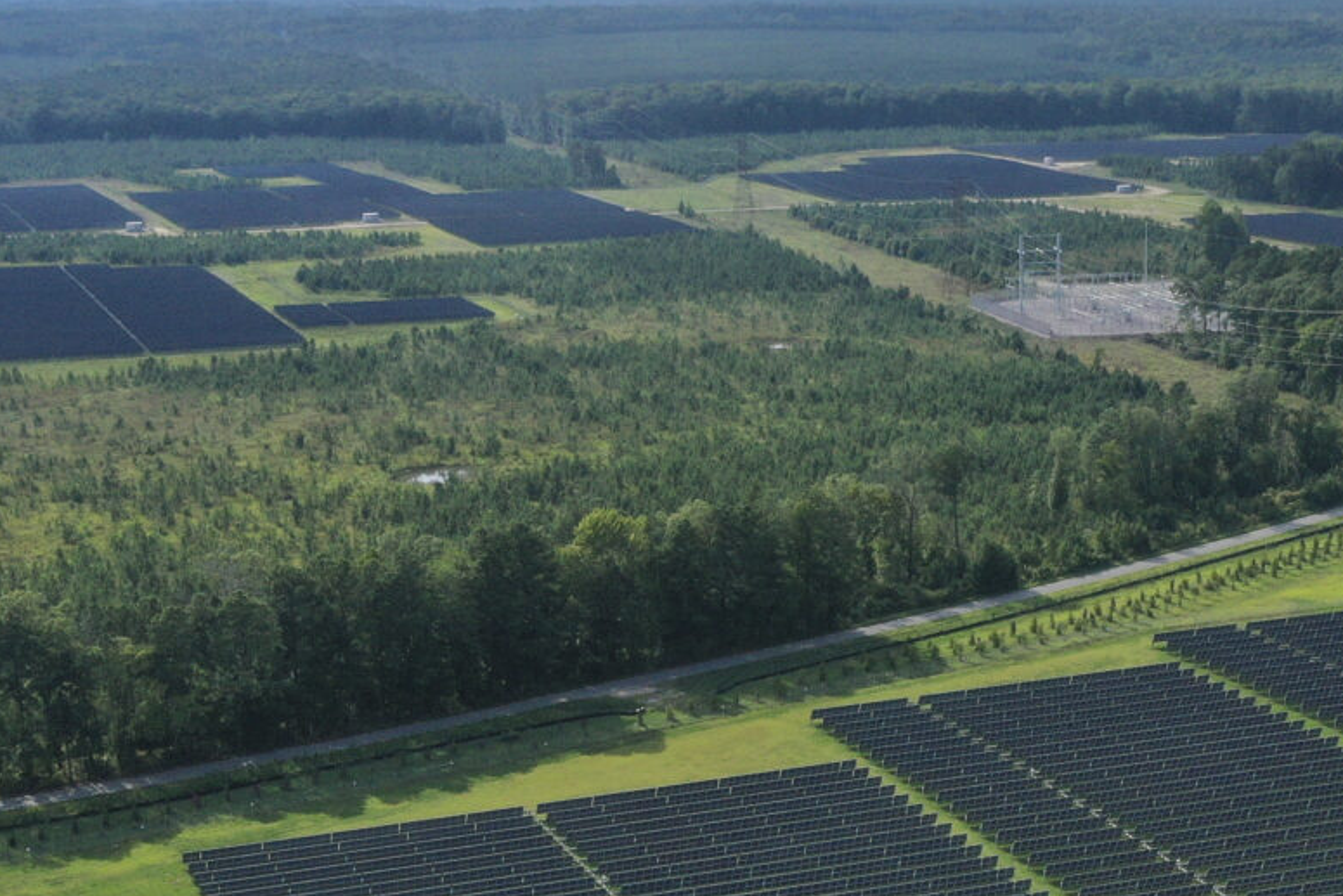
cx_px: 1009
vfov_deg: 18.0
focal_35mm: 74
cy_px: 860
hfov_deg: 27.0
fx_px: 2761
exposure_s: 1/640
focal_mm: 10.26
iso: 200
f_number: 9
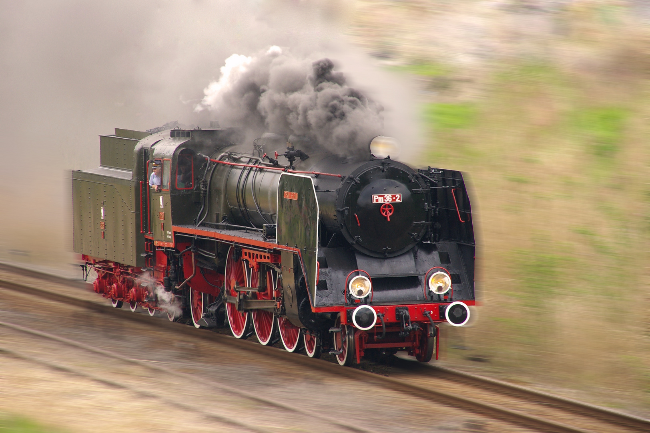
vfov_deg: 4.6
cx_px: 325
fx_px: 5412
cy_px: 216
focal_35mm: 300
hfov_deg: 6.9
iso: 400
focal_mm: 200
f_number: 8
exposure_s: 1/125
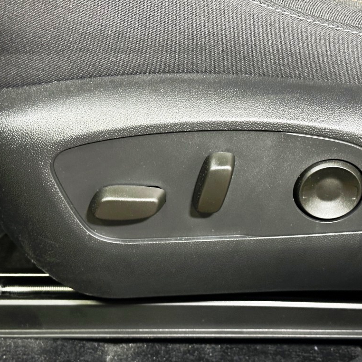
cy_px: 181
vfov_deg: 30.0
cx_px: 223
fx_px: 674
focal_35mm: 57
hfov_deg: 29.9
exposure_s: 1/30
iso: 640
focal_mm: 6.86
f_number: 1.78
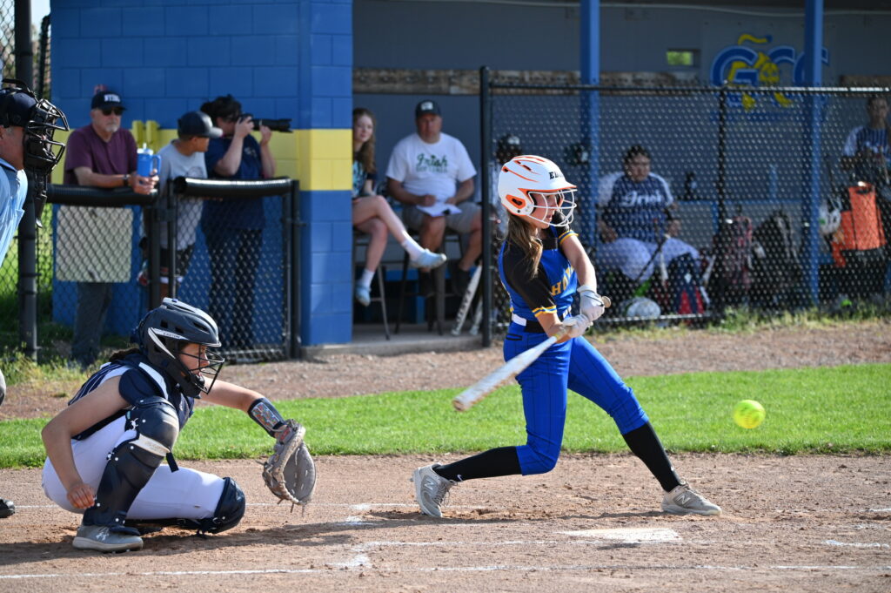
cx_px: 446
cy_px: 296
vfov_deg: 9.1
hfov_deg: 13.7
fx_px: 3709
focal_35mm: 150
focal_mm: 150
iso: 400
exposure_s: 1/1250
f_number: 6.3
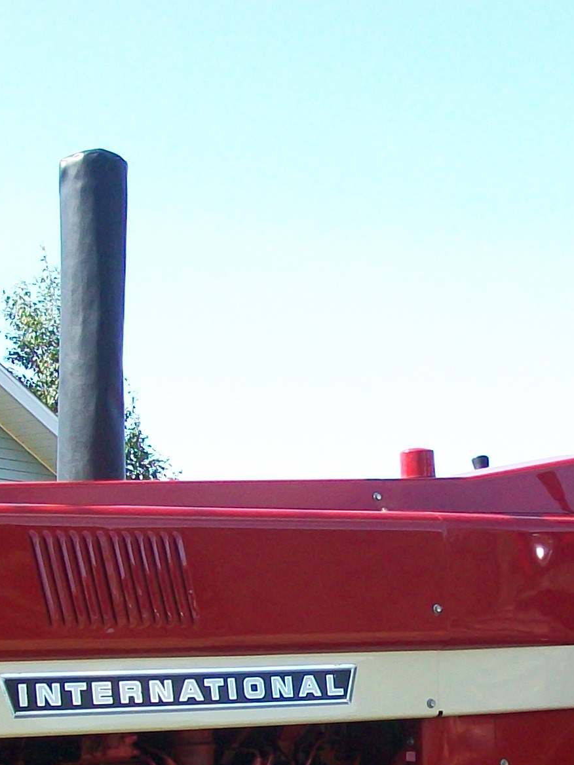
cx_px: 408
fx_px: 2366
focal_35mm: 107
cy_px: 747
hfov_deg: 13.8
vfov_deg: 18.0
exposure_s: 1/400
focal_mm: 6
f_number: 2.7
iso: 64
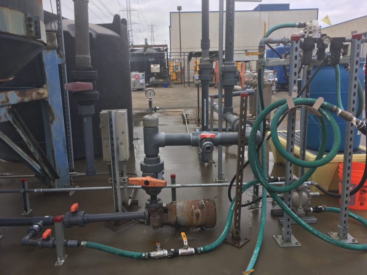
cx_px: 184
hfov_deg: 61.6
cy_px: 138
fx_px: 308
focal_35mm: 29
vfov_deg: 48.2
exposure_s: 1/432
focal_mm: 4.15
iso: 25
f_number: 2.2
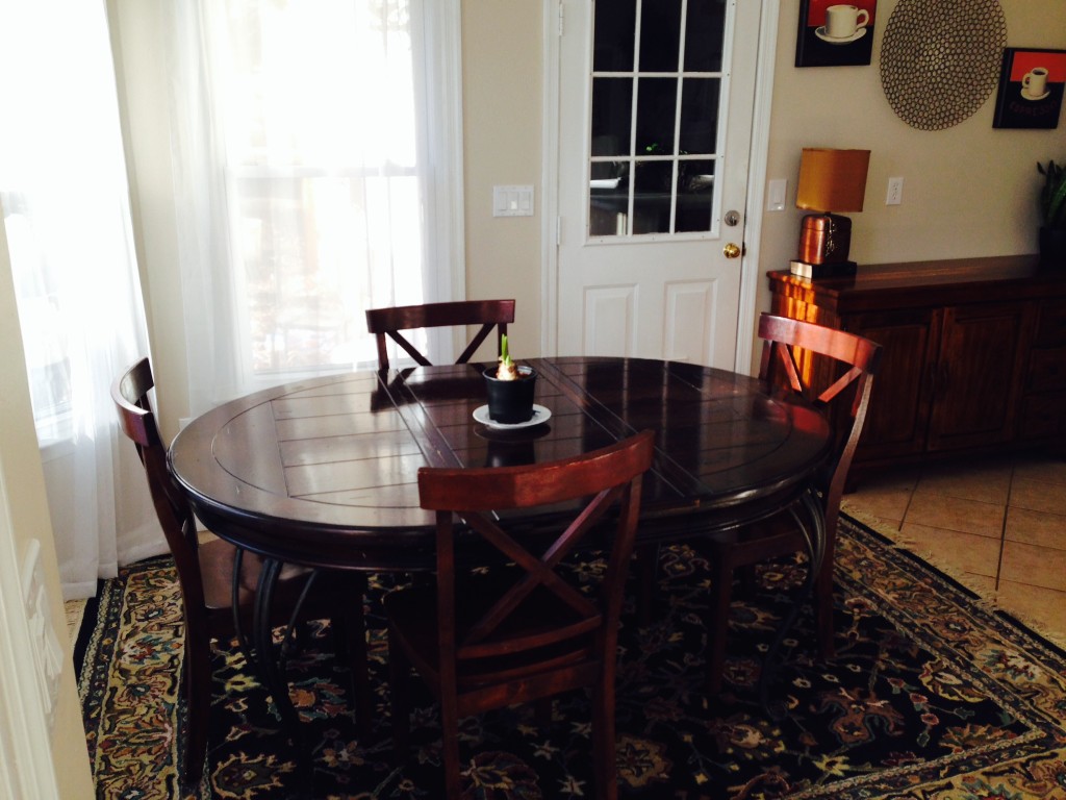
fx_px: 1016
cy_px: 400
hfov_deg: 55.4
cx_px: 533
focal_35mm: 33
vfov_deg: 42.9
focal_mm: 4.12
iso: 64
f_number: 2.4
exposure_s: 1/60
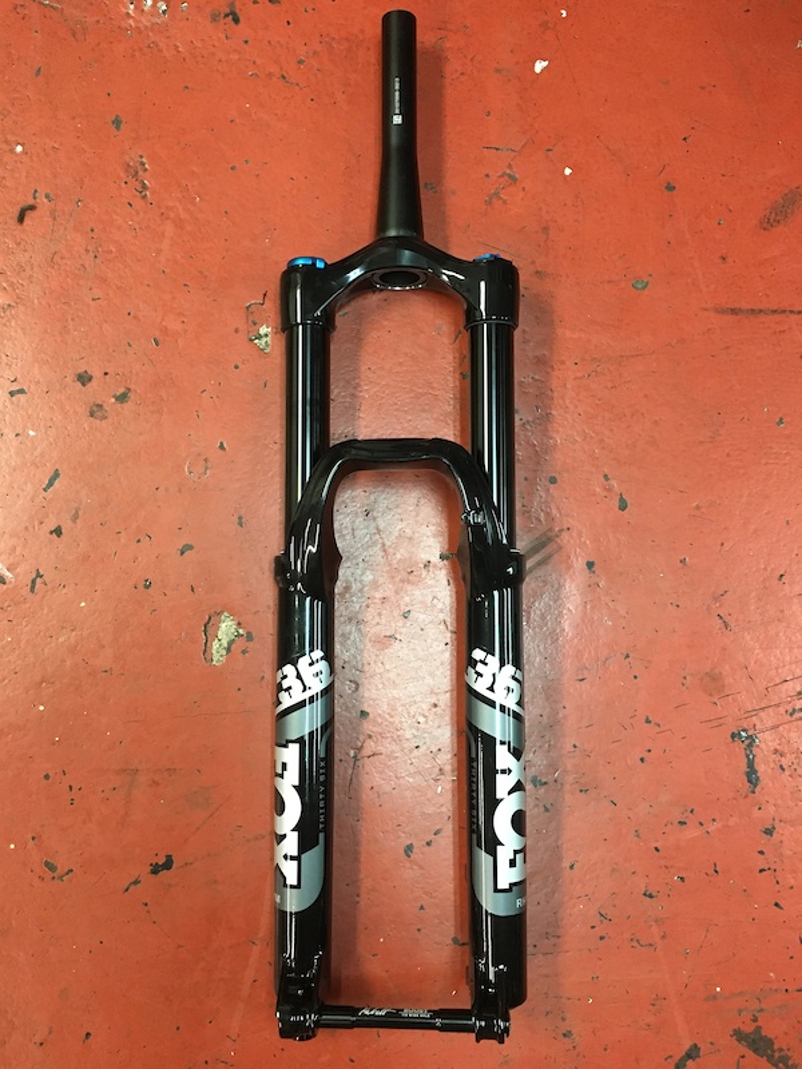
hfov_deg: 48.2
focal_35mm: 29
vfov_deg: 61.7
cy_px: 534
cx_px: 401
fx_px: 896
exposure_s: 1/30
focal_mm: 4.15
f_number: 2.2
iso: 200
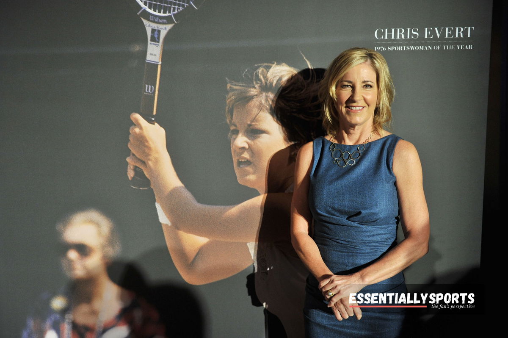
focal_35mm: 34
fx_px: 479
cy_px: 169
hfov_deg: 55.8
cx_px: 254
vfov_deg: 38.8
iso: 1000
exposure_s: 1/200
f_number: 3.2
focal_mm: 34
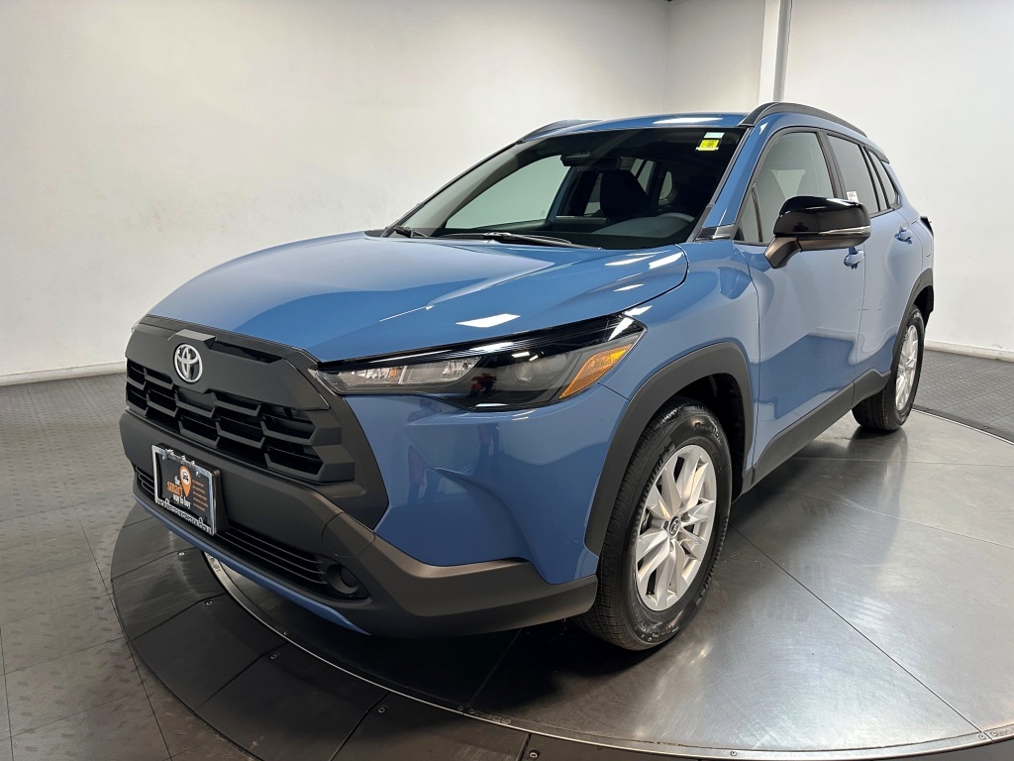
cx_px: 507
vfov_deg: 56.8
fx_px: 703
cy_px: 380
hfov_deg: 71.6
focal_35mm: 24
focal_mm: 6.86
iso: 320
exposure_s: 1/60
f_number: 1.78
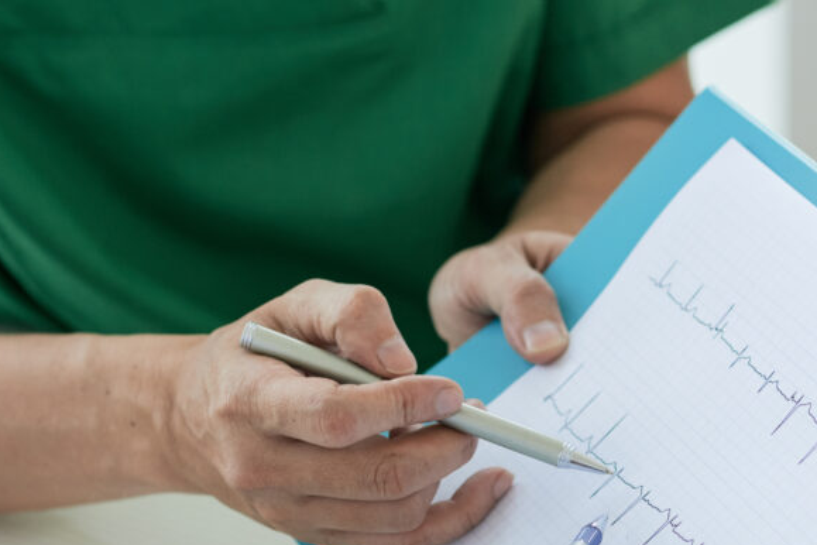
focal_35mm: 188
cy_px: 490
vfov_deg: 7.3
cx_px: 648
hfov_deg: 10.9
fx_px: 4266
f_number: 4
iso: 560
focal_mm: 85
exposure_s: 1/250
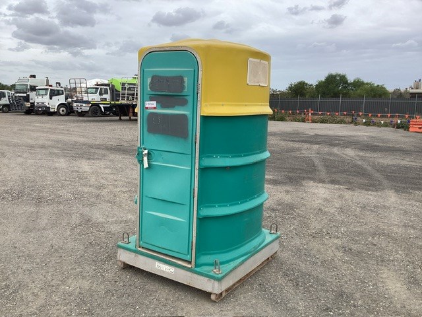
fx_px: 378
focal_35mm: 31
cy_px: 158
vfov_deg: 45.4
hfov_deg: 58.4
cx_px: 211
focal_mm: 3.3
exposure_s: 1/1006
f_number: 2.4
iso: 25
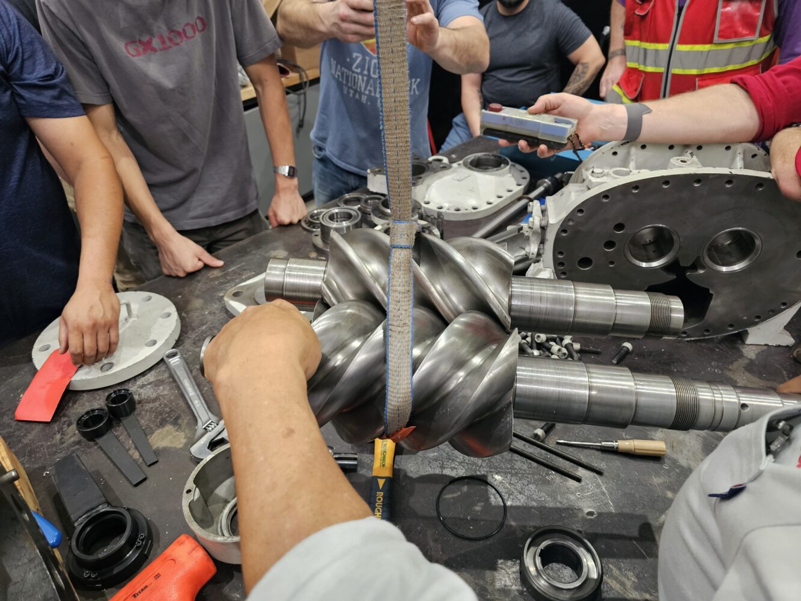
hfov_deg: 73.9
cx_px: 400
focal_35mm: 23
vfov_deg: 58.9
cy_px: 300
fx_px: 532
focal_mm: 6.3
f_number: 1.7
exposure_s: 1/60
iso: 640
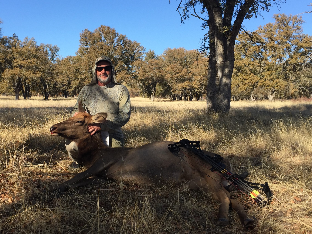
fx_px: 261
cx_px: 156
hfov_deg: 61.7
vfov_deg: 48.2
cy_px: 117
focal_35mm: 29
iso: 32
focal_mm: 4.15
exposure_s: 1/1199
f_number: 2.2
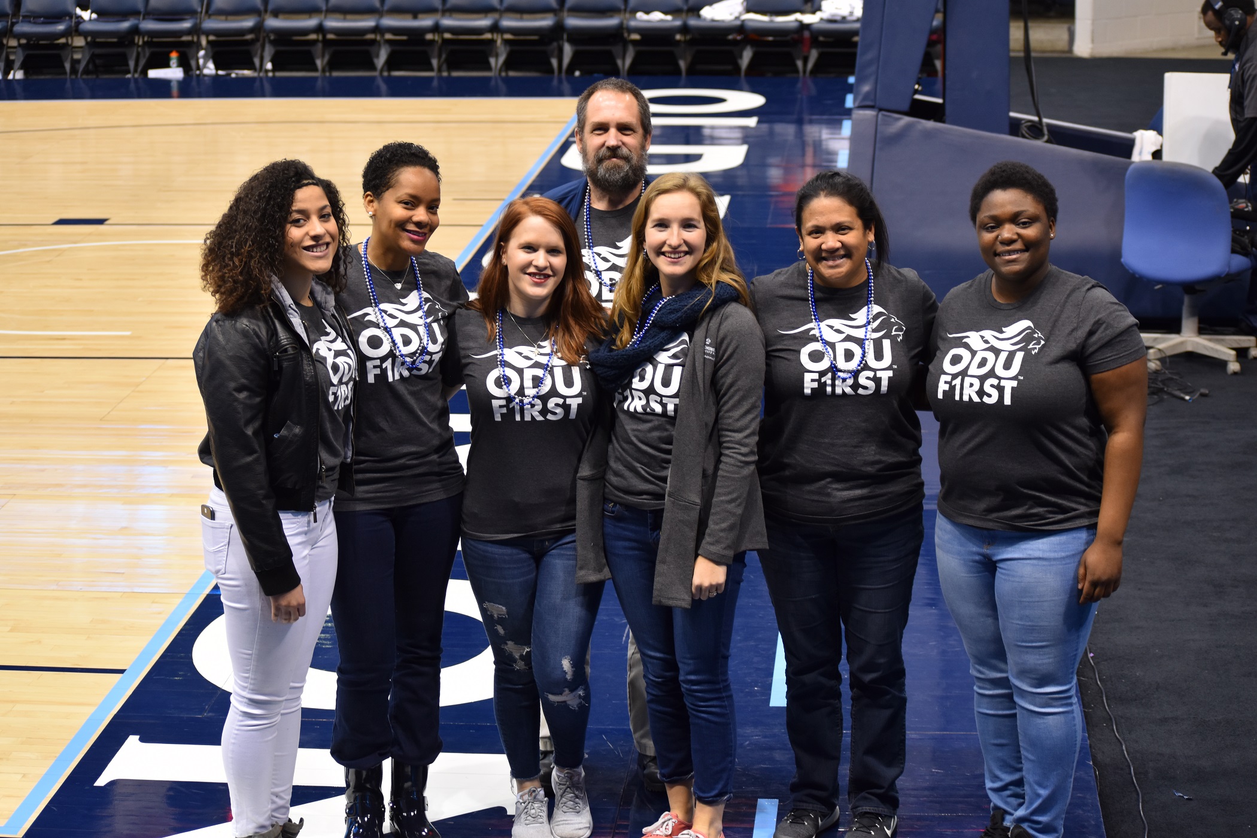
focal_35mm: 82
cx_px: 628
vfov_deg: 16.6
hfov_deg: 24.6
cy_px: 419
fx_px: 2880
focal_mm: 55
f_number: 4
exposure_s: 1/60
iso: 450
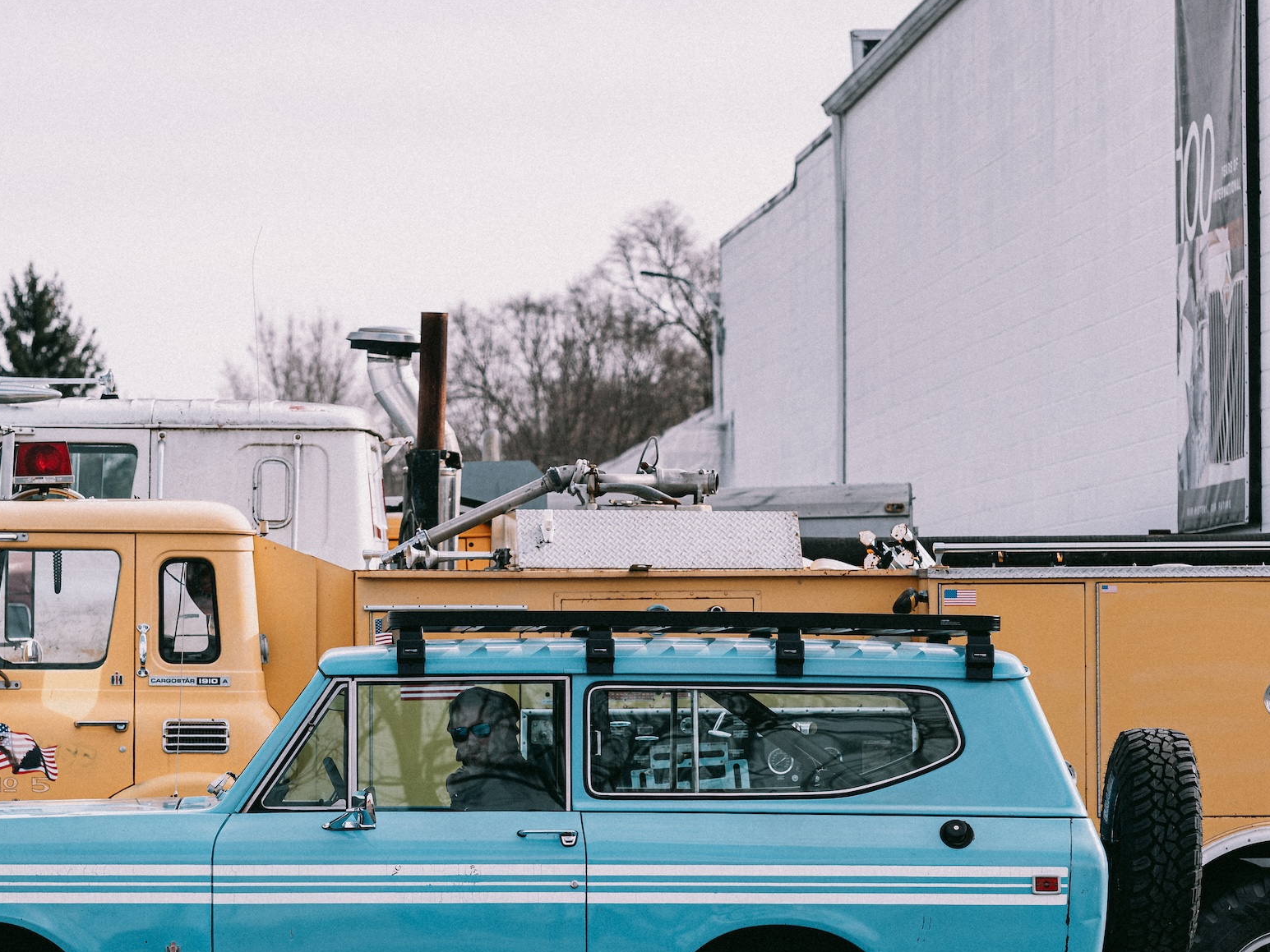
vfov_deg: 8.5
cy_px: 555
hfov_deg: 11.4
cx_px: 542
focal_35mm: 174
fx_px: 6384
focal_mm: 132.9
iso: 100
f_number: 5.6
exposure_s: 1/200
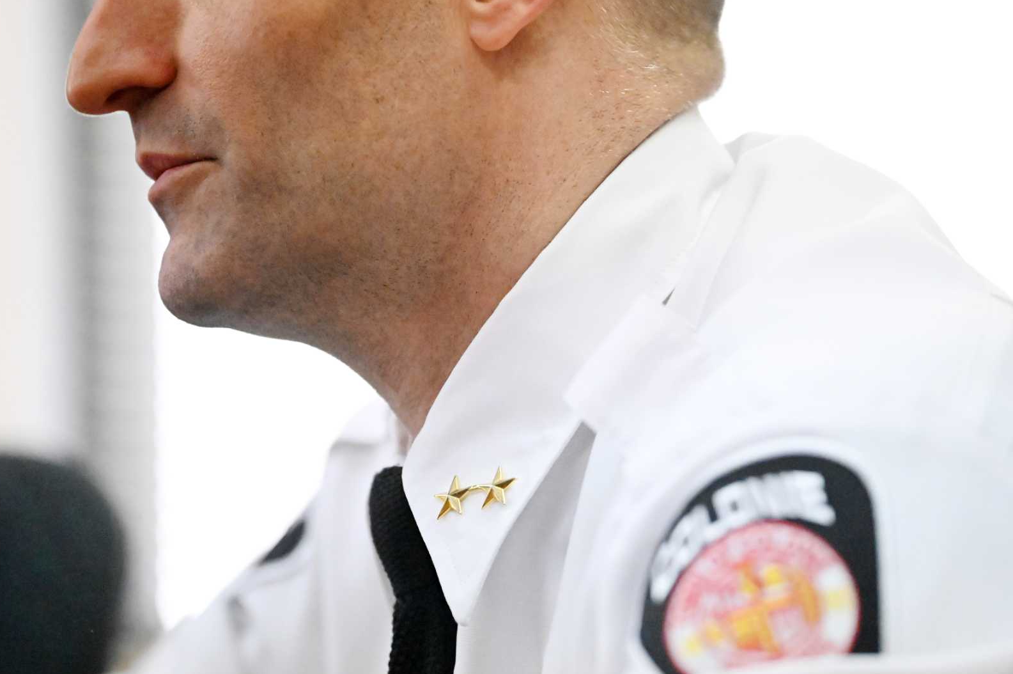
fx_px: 6719
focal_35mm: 239
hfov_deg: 8.6
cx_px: 614
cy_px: 248
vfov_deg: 5.7
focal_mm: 185
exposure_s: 1/6400
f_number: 2.8
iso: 20000
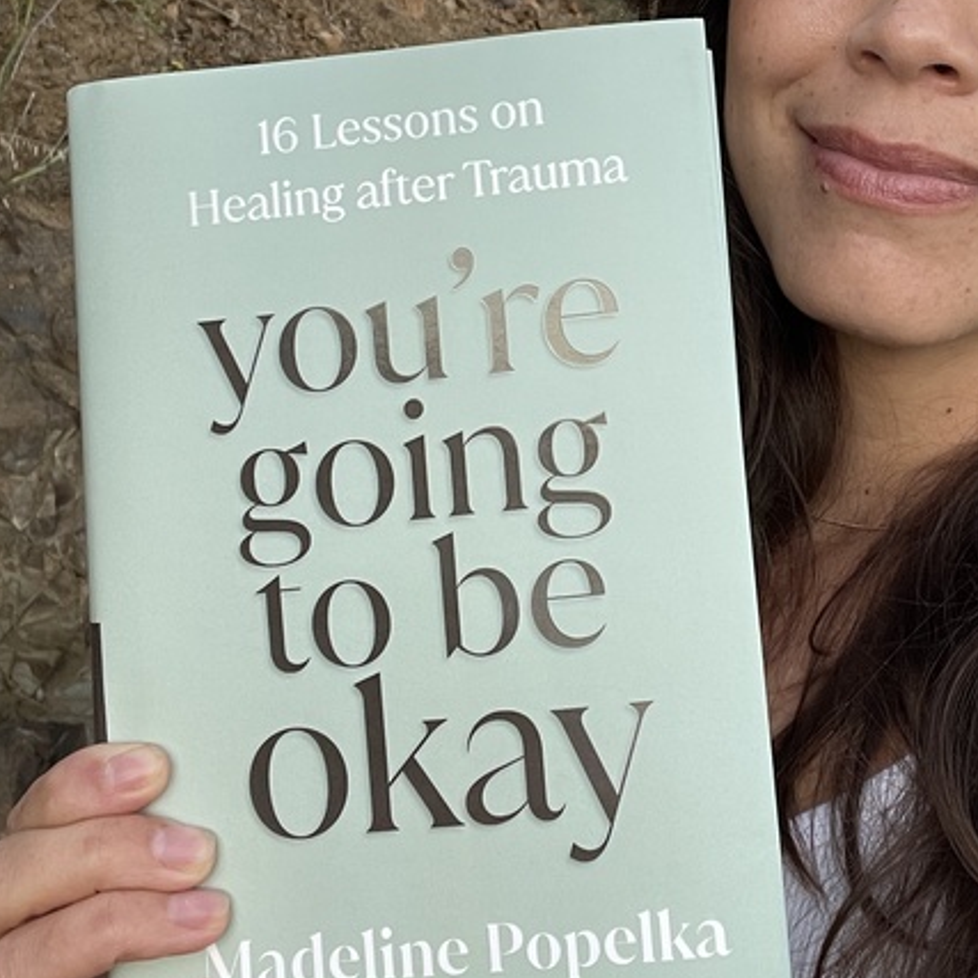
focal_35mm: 58
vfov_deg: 28.9
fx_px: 1854
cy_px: 194
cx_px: 786
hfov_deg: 28.9
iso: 100
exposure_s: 1/91
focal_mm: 2.71
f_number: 2.2
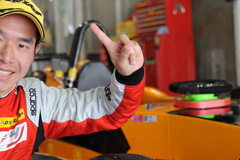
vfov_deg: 13.9
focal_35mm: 98
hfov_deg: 20.7
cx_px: 77
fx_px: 653
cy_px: 72
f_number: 4.8
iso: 400
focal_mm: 65
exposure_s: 1/90
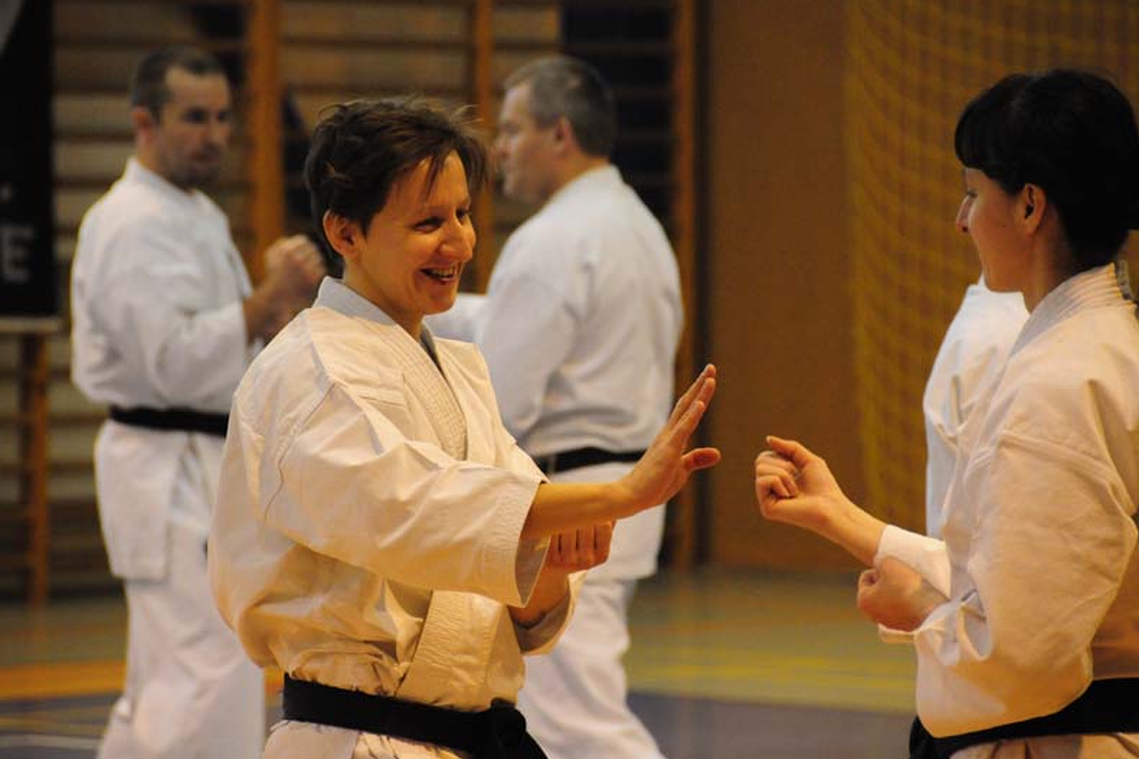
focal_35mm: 303
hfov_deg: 6.8
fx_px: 9584
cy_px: 380
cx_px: 564
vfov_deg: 4.5
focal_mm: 200
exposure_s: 1/250
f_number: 5.6
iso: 3200
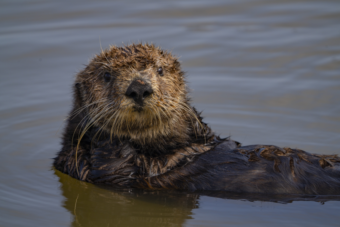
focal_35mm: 638
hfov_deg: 3.2
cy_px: 114
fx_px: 6025
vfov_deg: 2.2
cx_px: 170
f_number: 9
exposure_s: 1/800
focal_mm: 638
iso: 200
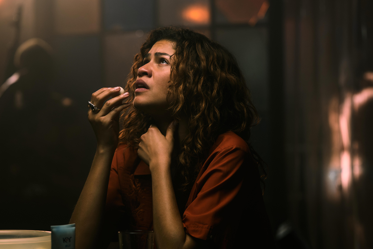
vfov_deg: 10.2
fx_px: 1399
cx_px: 154
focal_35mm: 135
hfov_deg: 15.2
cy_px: 144
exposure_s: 1/800
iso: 1600
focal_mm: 93
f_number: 2.8
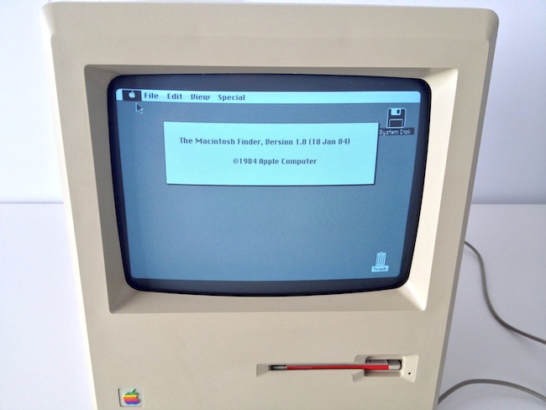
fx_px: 552
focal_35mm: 35
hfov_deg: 52.6
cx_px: 273
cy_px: 205
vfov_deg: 40.7
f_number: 2.4
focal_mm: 4.28
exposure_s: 1/120
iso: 80
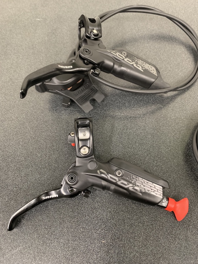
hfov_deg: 53.1
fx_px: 198
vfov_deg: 67.3
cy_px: 132
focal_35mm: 26
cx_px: 99
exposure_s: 1/30
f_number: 1.8
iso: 500
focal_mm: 4.25
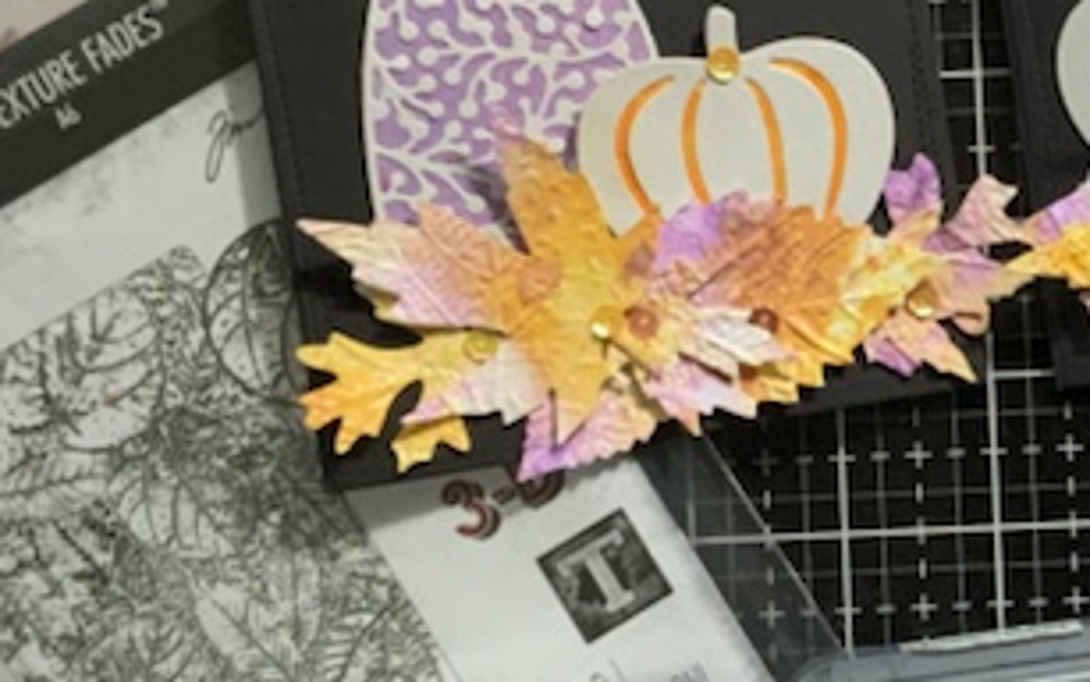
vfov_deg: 13.1
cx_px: 1072
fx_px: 2971
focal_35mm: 100
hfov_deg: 20.2
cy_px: 270
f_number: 1.8
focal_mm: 3
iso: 250
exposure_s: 1/60
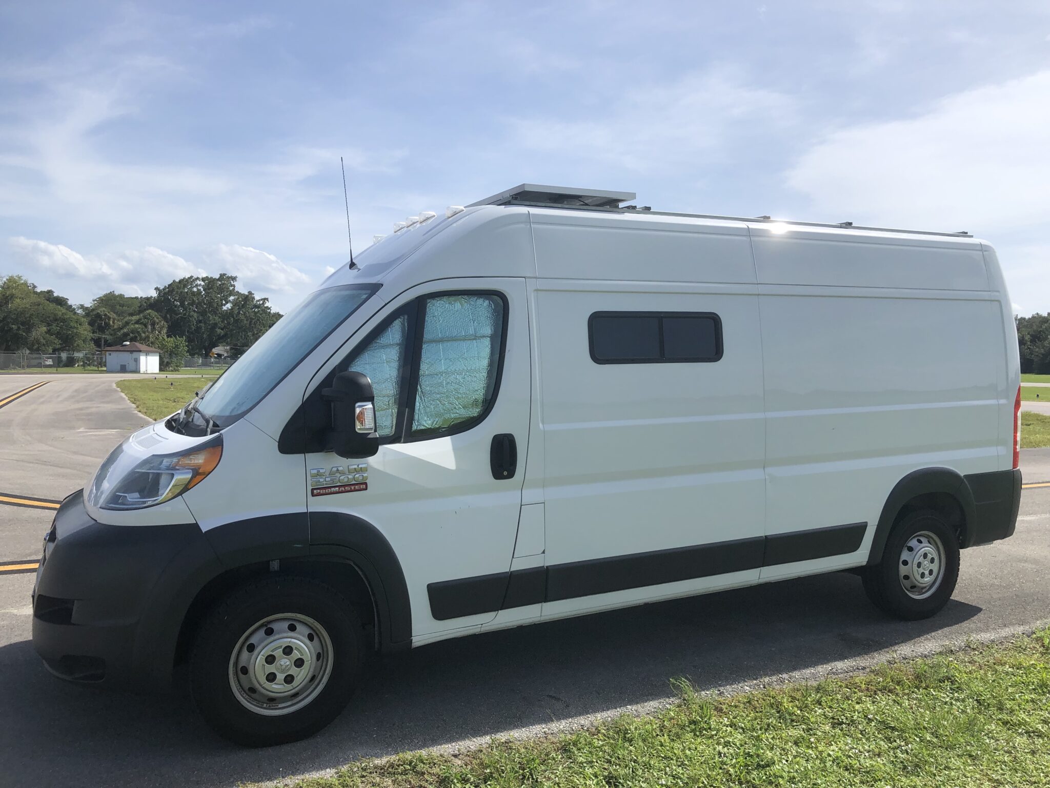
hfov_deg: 63.4
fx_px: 849
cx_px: 525
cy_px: 394
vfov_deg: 49.7
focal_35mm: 28
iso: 25
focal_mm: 4
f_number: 1.8
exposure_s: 1/3247
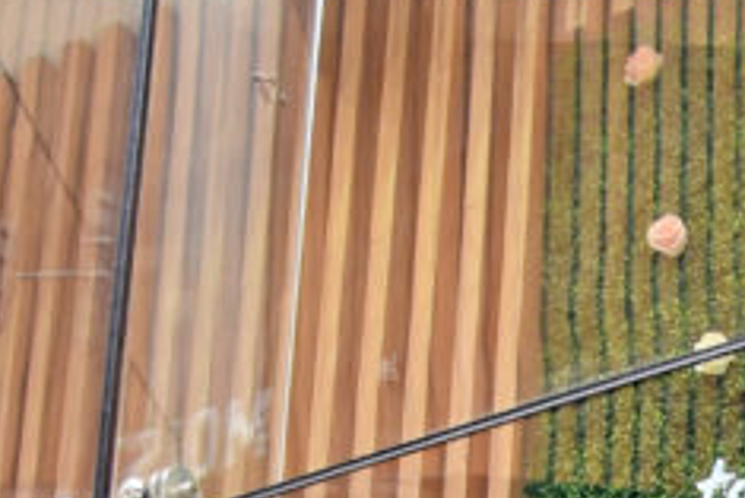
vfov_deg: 7.6
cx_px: 1157
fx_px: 3251
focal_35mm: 157
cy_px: 1530
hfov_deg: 12.4
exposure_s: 1/400
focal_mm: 24
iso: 1000
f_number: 5.6
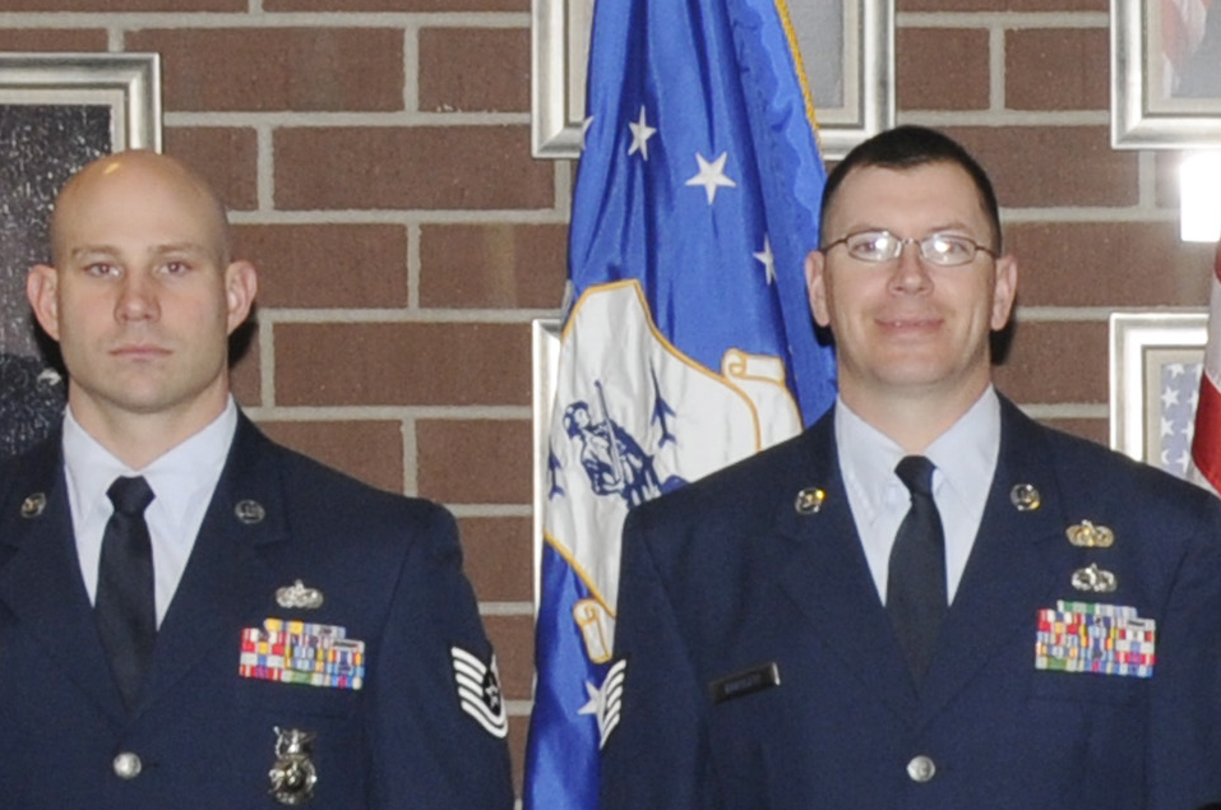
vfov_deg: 6.3
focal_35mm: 215
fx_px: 7281
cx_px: 1652
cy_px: 1286
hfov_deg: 9.4
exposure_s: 1/60
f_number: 9
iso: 320
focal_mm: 32
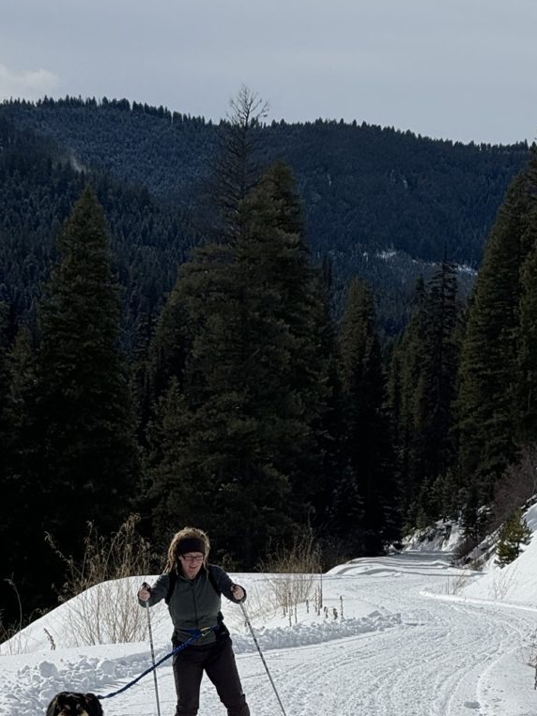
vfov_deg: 12.6
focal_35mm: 155
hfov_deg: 9.6
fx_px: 3207
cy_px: 641
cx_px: 232
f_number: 2.8
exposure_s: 1/2016
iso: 25
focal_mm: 9
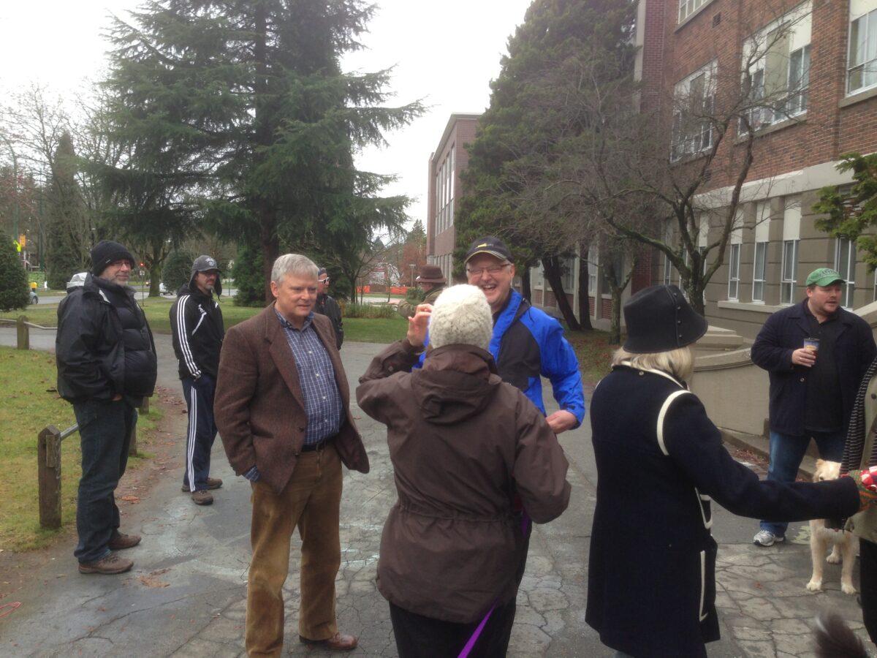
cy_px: 329
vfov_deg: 42.9
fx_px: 836
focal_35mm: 33
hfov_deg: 55.4
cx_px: 438
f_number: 2.4
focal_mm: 4.13
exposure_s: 1/120
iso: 50
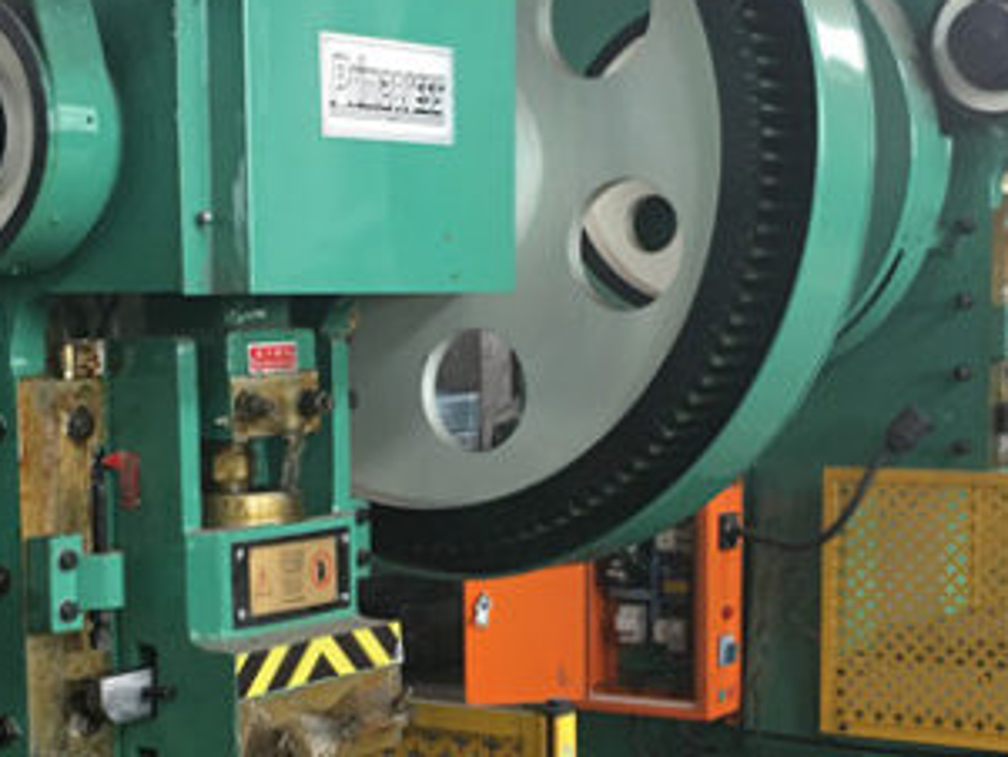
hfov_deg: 26.3
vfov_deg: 19.7
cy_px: 596
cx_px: 409
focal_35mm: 74
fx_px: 2156
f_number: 2.2
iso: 40
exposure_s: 1/17
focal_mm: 4.15
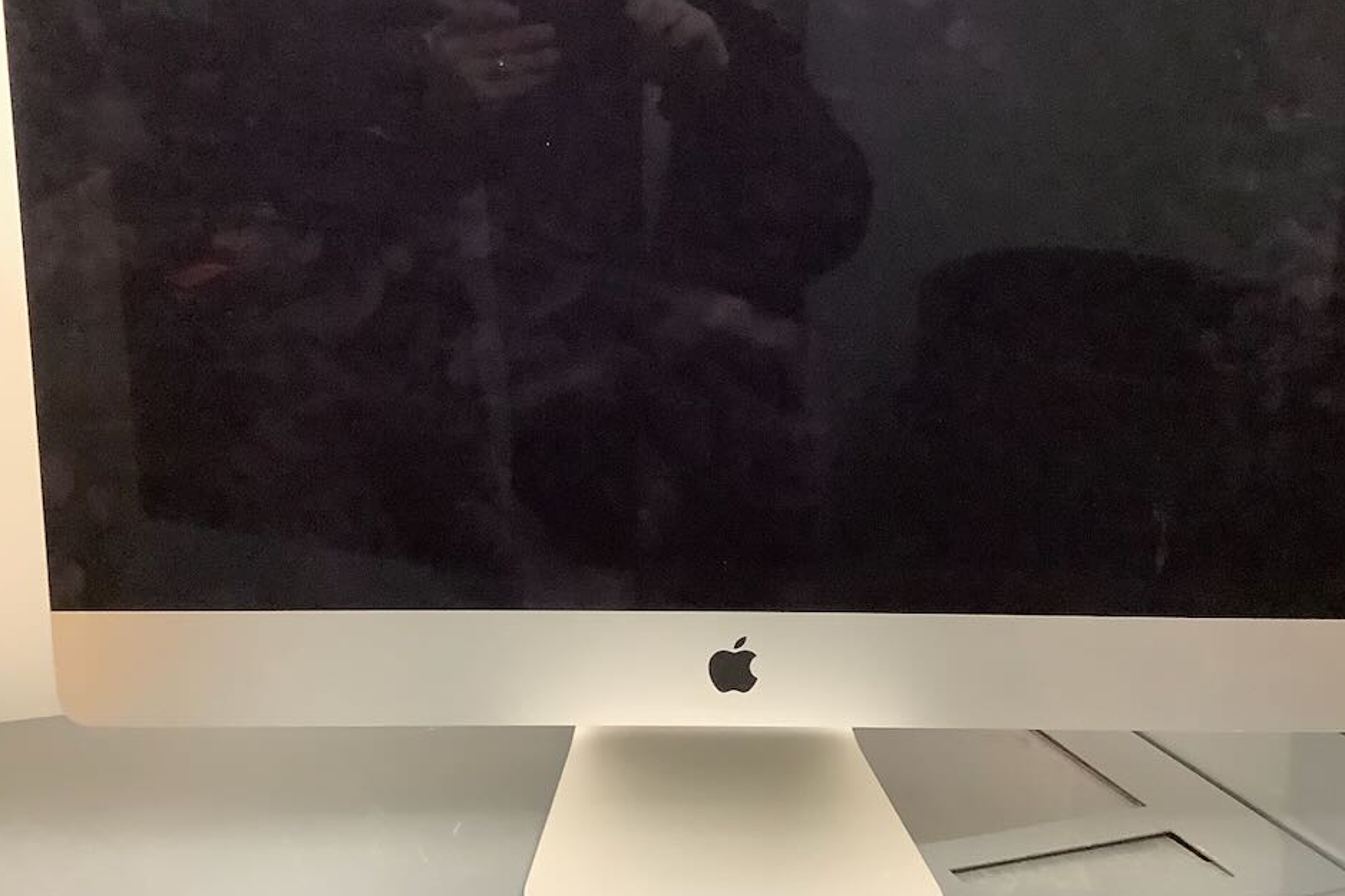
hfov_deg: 44.5
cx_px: 671
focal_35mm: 44
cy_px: 281
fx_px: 1643
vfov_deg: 30.2
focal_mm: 3.3
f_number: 2.4
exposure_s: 1/50
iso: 250
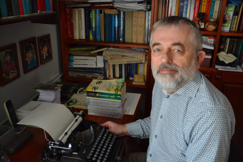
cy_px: 81
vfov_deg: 39.9
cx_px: 122
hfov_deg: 57.2
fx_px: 223
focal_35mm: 33
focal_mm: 22
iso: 720
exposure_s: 1/60
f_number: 3.8
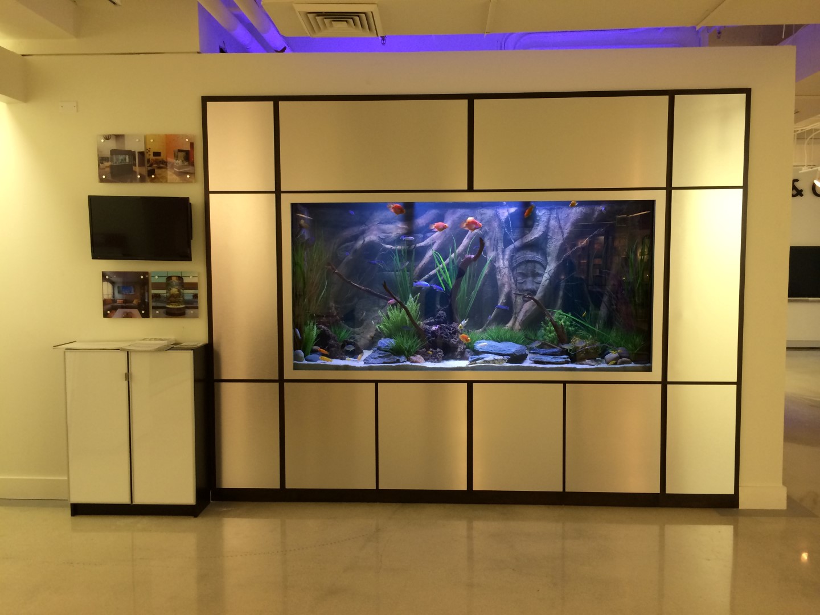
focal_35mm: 30
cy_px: 308
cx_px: 410
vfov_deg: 46.8
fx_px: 711
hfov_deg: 60.0
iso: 125
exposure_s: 1/30
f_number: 2.2
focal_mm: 4.12
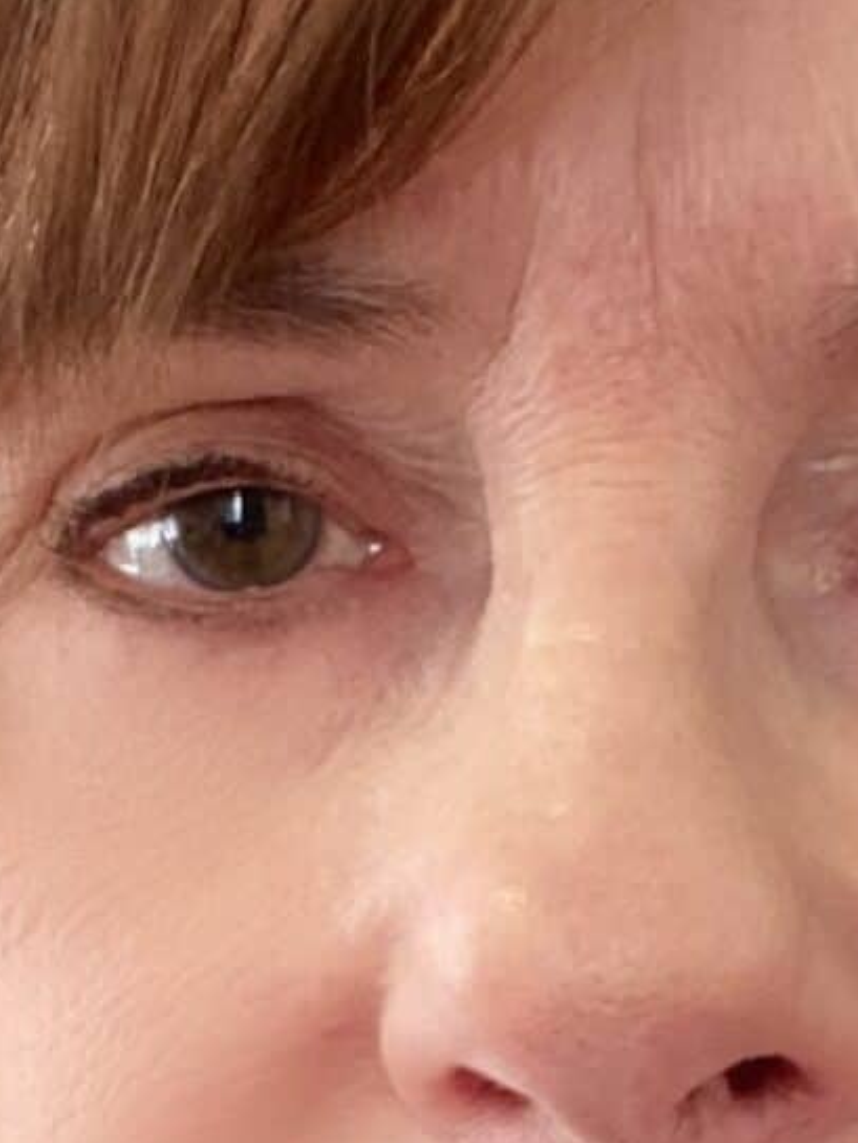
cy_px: 1302
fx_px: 4658
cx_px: 489
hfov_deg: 10.5
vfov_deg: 13.7
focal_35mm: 141
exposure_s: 1/60
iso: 125
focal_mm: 2.71
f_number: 2.2
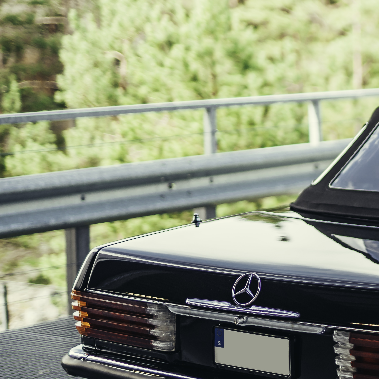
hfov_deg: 13.6
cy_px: 216
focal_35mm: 123
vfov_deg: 14.2
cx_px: 509
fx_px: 1524
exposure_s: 1/500
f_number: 1.4
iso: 160
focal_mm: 50
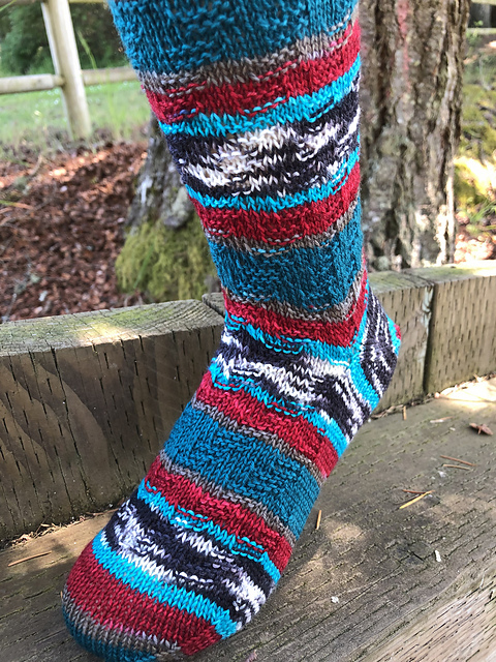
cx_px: 248
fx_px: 535
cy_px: 331
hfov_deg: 49.7
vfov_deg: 63.4
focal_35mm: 28
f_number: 1.8
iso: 25
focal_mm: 3.99
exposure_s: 1/30
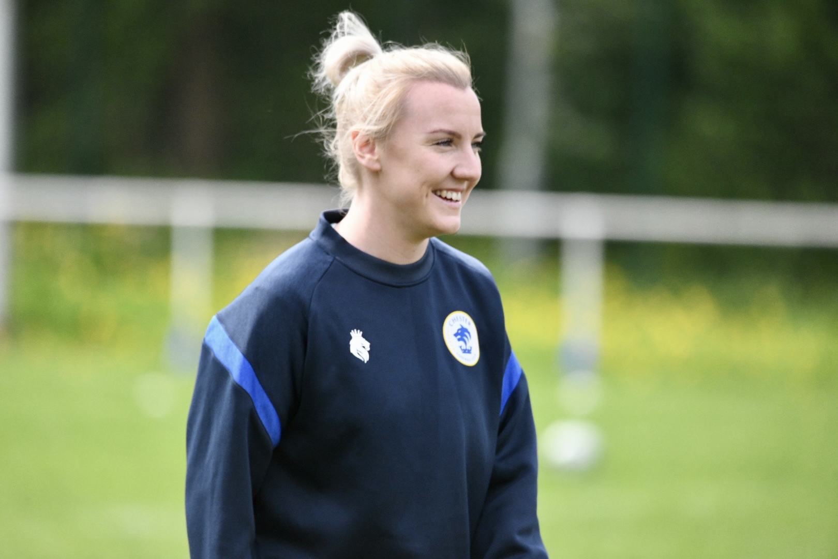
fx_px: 10707
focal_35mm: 460
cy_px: 280
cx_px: 419
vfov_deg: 3.0
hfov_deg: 4.5
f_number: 6.3
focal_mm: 460
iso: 4500
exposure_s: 1/8000
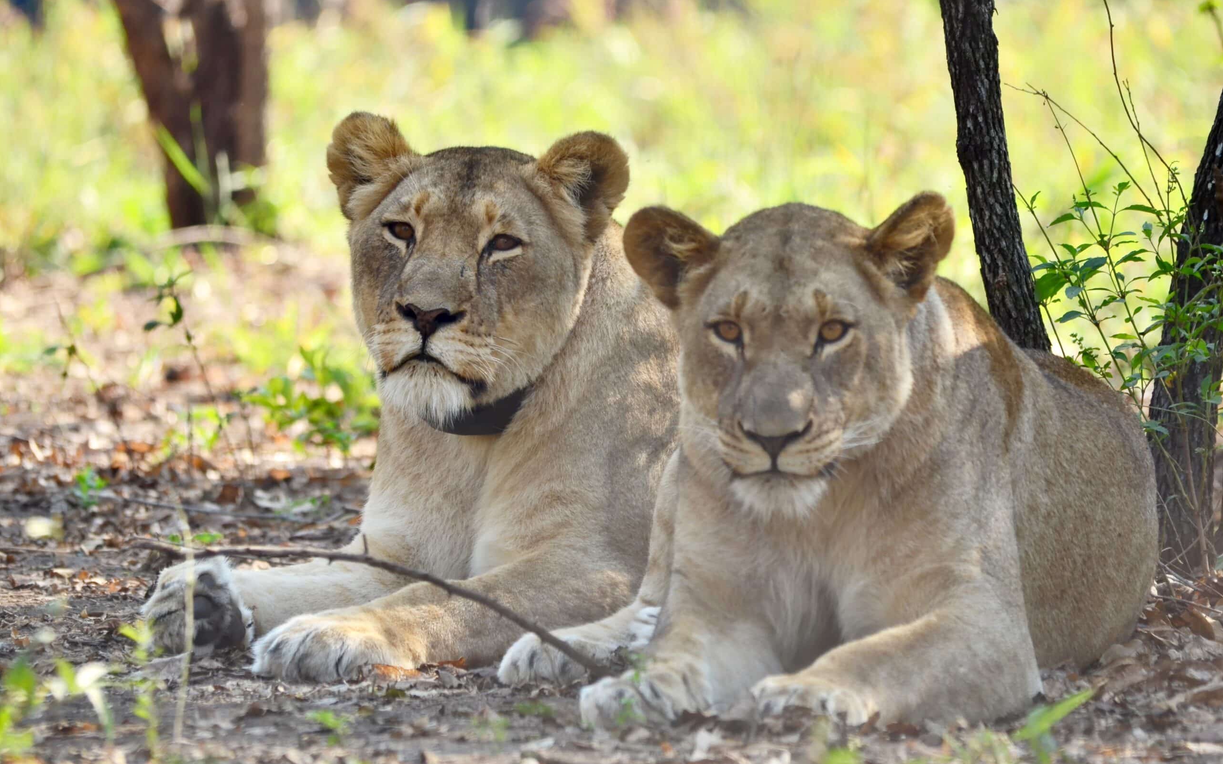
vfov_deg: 2.2
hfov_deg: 3.4
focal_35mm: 611
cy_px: 389
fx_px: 20365
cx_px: 611
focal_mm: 400
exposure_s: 1/320
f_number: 6.3
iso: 400
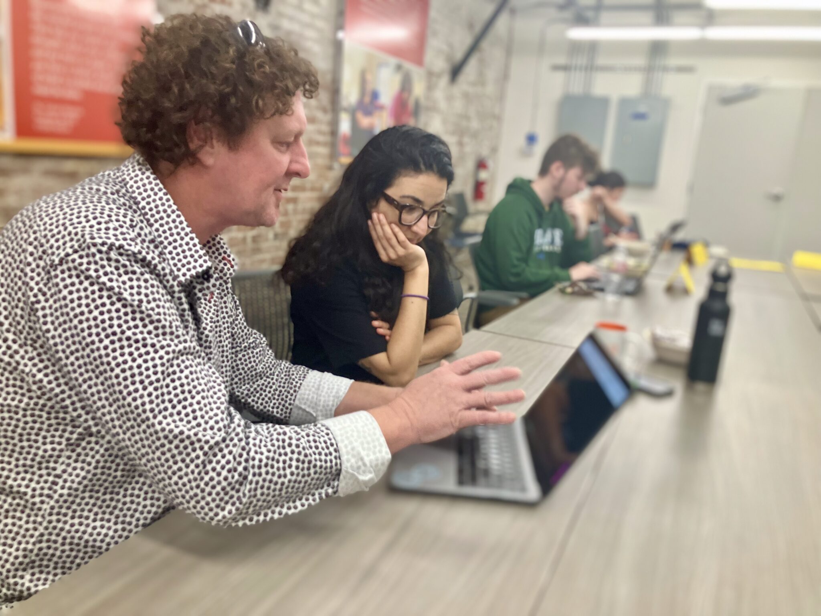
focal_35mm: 28
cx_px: 410
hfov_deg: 63.4
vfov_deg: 49.7
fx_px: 664
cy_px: 308
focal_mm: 3.99
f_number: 1.8
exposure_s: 1/60
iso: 125
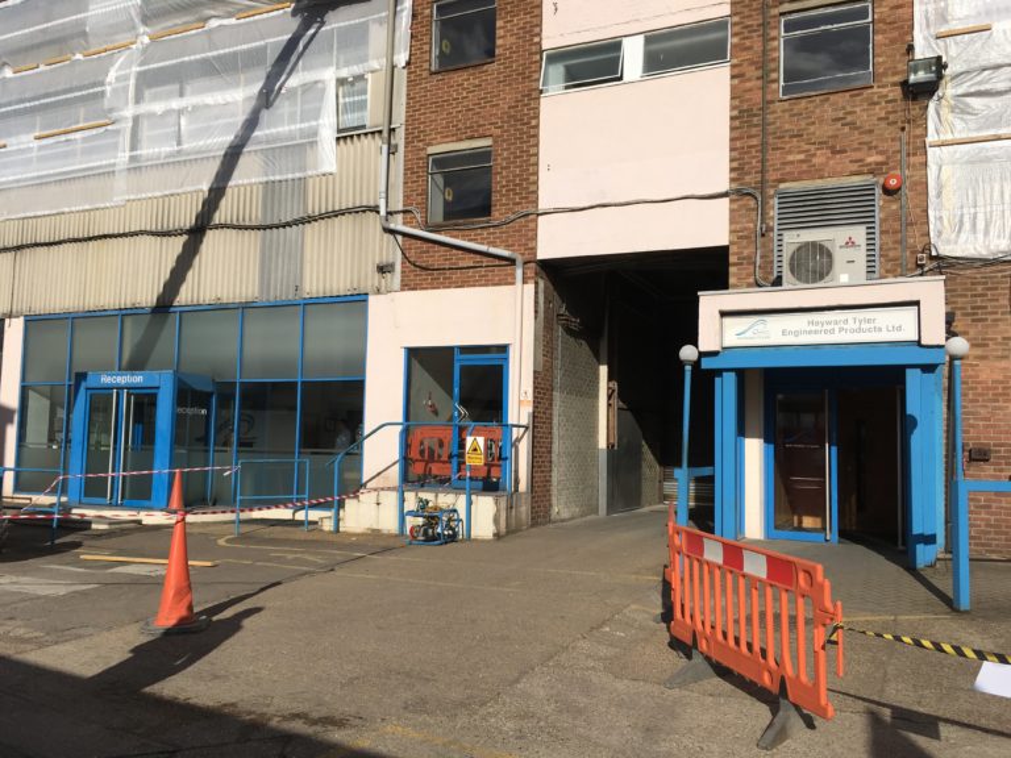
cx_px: 506
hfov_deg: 61.7
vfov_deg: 48.2
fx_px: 847
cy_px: 379
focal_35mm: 29
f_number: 2.2
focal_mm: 4.15
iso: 25
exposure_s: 1/4049
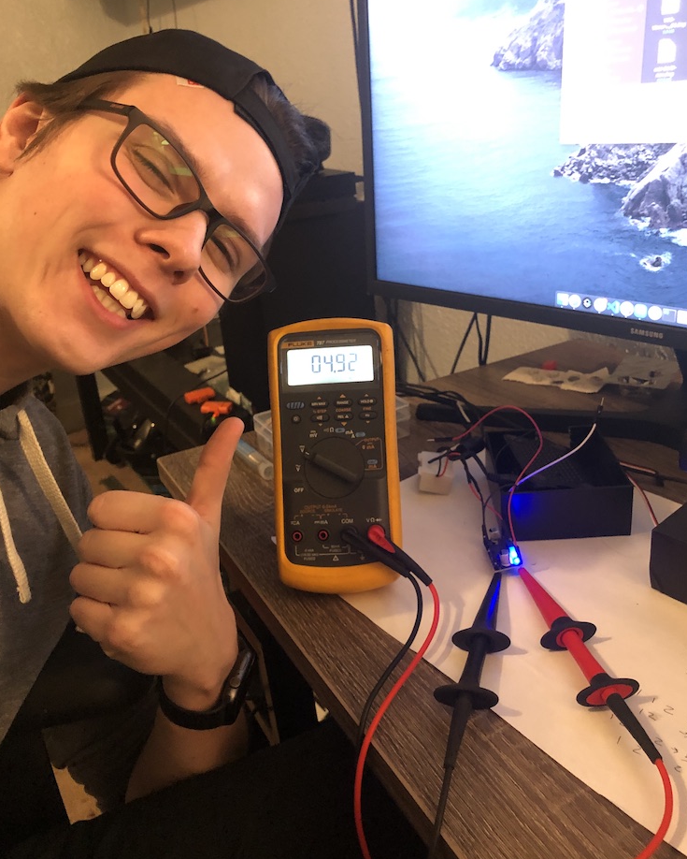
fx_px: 762
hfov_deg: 48.5
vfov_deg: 58.7
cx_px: 350
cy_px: 398
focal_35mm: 30
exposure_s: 1/7
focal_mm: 4
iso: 100
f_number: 1.8
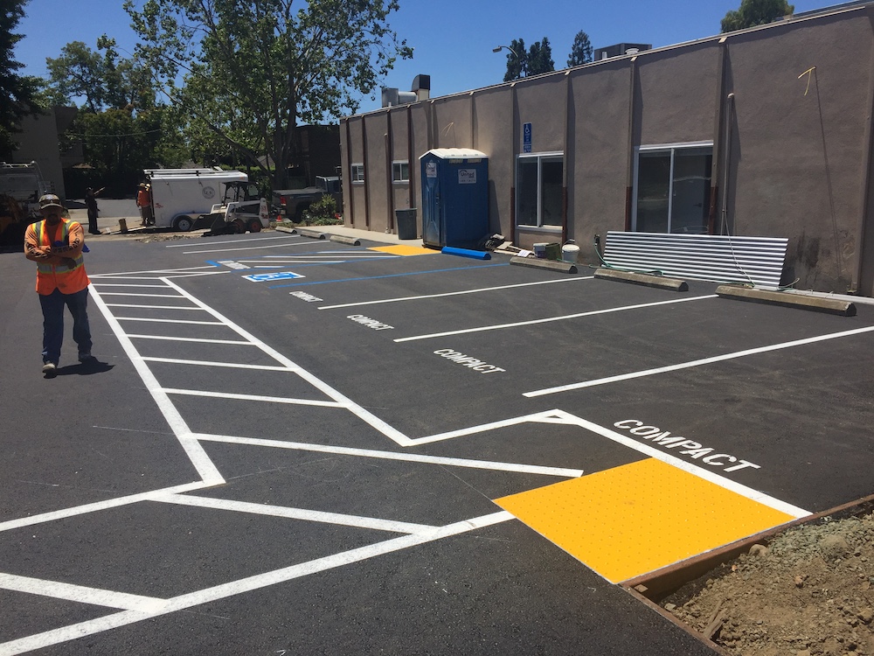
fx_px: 732
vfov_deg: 48.2
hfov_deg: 61.7
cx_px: 437
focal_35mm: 29
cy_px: 328
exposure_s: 1/3597
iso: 32
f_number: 2.2
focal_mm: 4.15
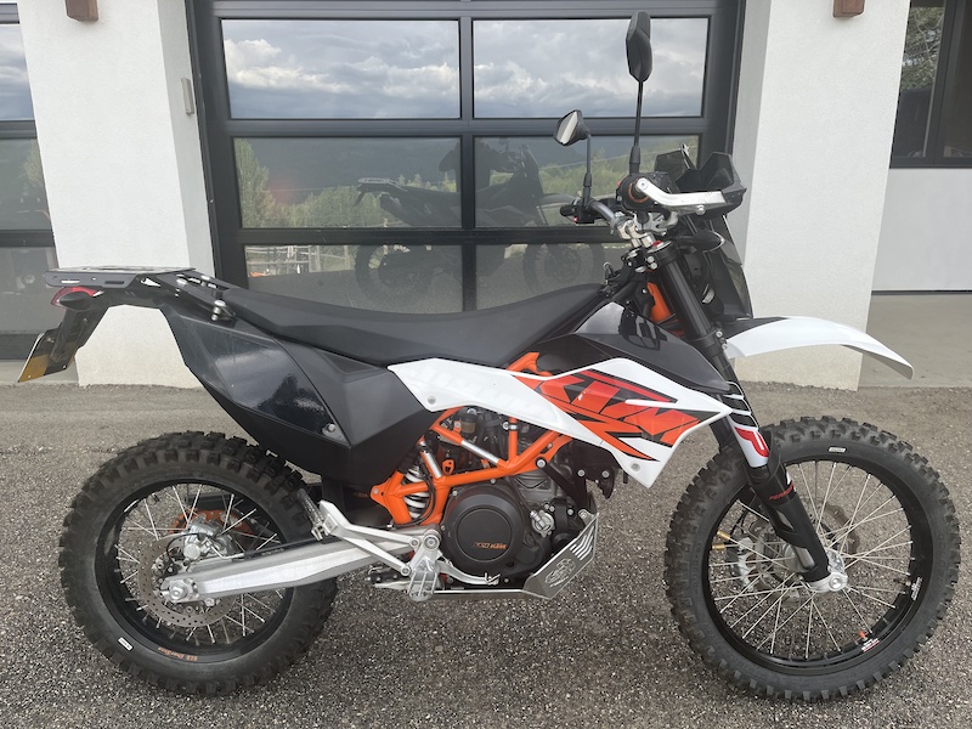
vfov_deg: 53.1
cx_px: 486
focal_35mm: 26
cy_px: 364
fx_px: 730
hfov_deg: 67.3
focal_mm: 5.1
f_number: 1.6
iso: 50
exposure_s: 1/445
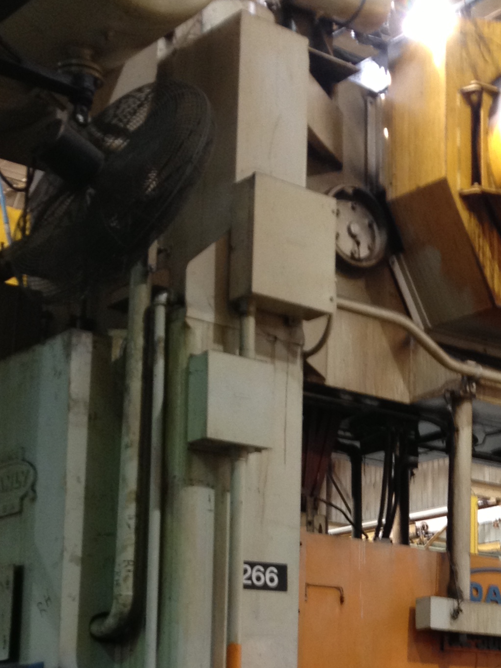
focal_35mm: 84
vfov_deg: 22.9
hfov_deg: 17.1
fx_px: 1621
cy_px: 554
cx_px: 514
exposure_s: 1/20
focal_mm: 4.28
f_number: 2.4
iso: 100
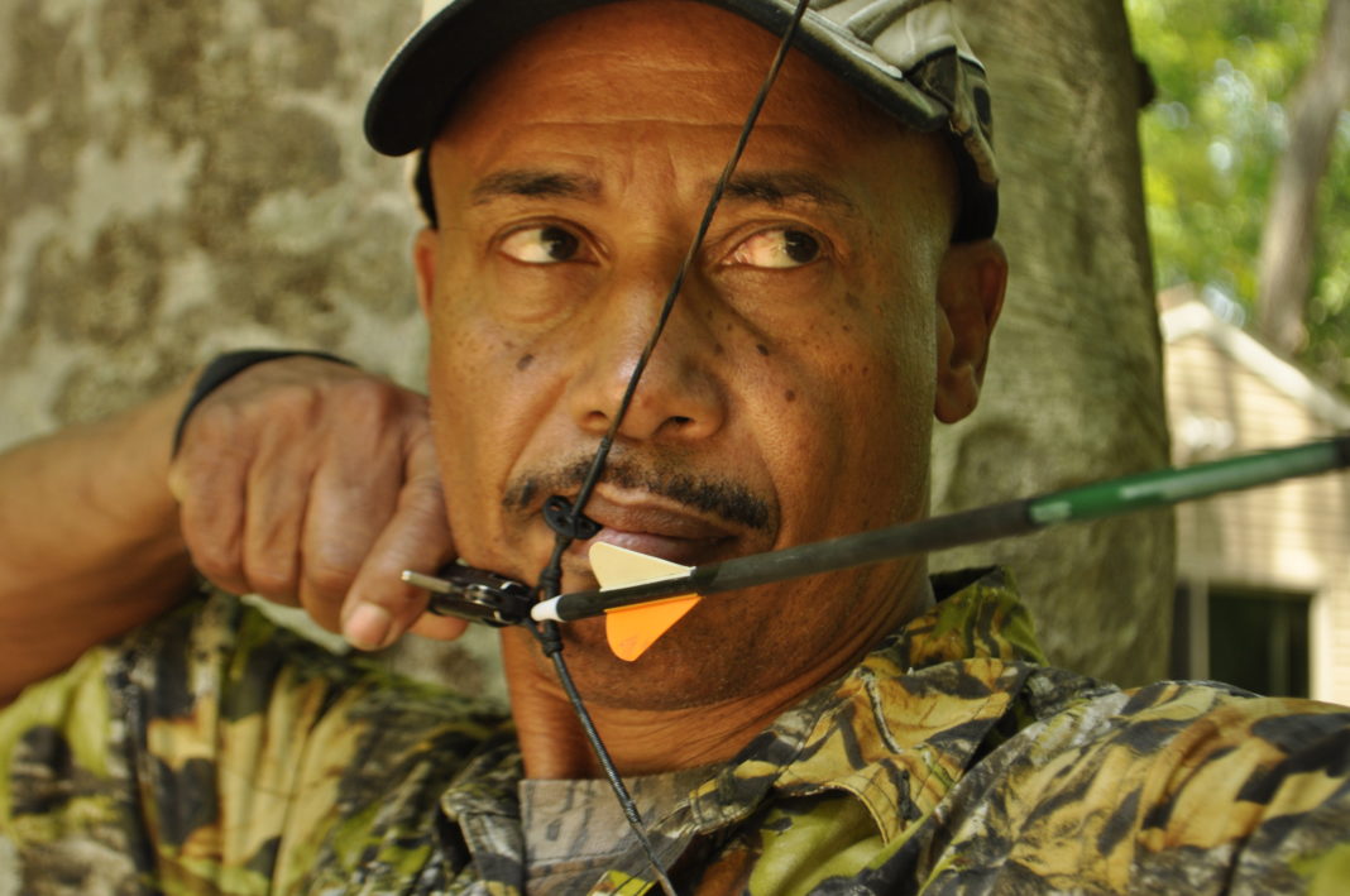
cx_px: 675
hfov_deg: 24.6
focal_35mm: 82
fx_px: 3090
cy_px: 448
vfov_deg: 16.5
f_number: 5.6
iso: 400
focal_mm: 55
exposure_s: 1/125
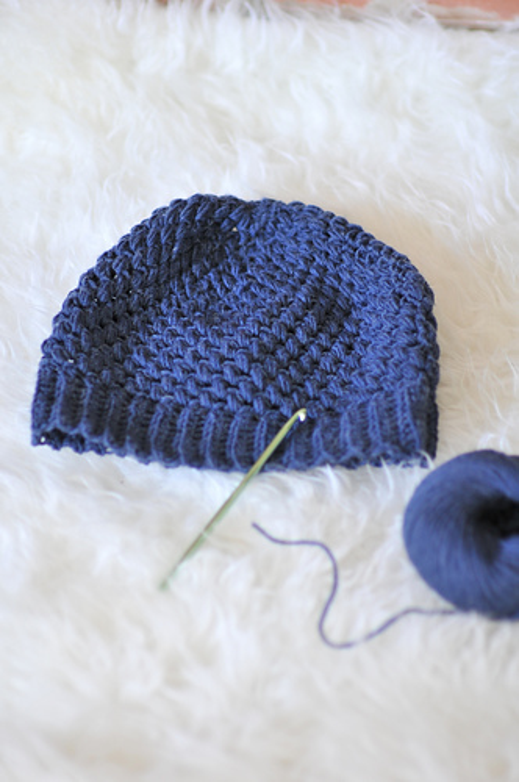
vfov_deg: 16.1
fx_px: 2765
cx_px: 260
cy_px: 391
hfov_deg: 10.7
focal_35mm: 128
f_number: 1.4
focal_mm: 85
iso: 250
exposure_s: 1/40
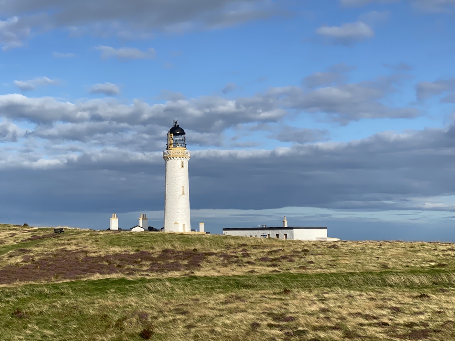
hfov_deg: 36.8
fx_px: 683
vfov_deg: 28.0
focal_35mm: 52
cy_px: 170
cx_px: 228
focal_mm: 6
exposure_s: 1/2283
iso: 20
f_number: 2
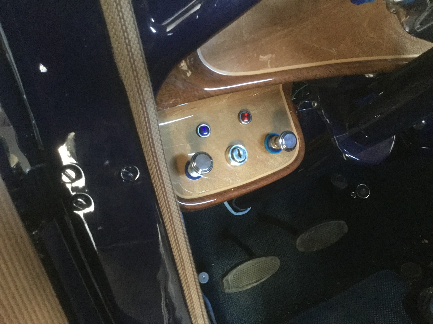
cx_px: 216
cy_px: 162
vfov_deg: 45.4
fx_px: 388
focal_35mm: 31
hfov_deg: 58.4
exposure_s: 1/15
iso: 250
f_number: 2.4
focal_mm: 3.3
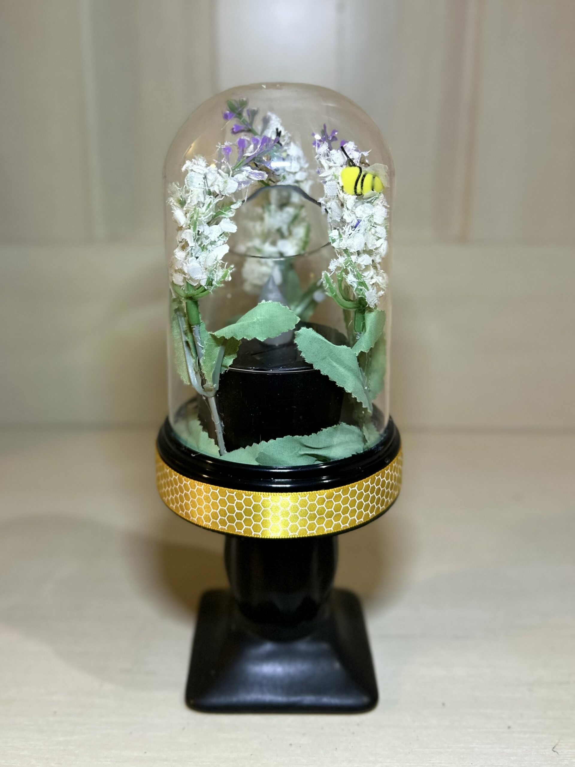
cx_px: 288
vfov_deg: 71.6
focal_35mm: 24
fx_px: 532
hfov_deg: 56.8
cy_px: 384
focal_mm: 6.86
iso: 125
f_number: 1.78
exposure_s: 1/60
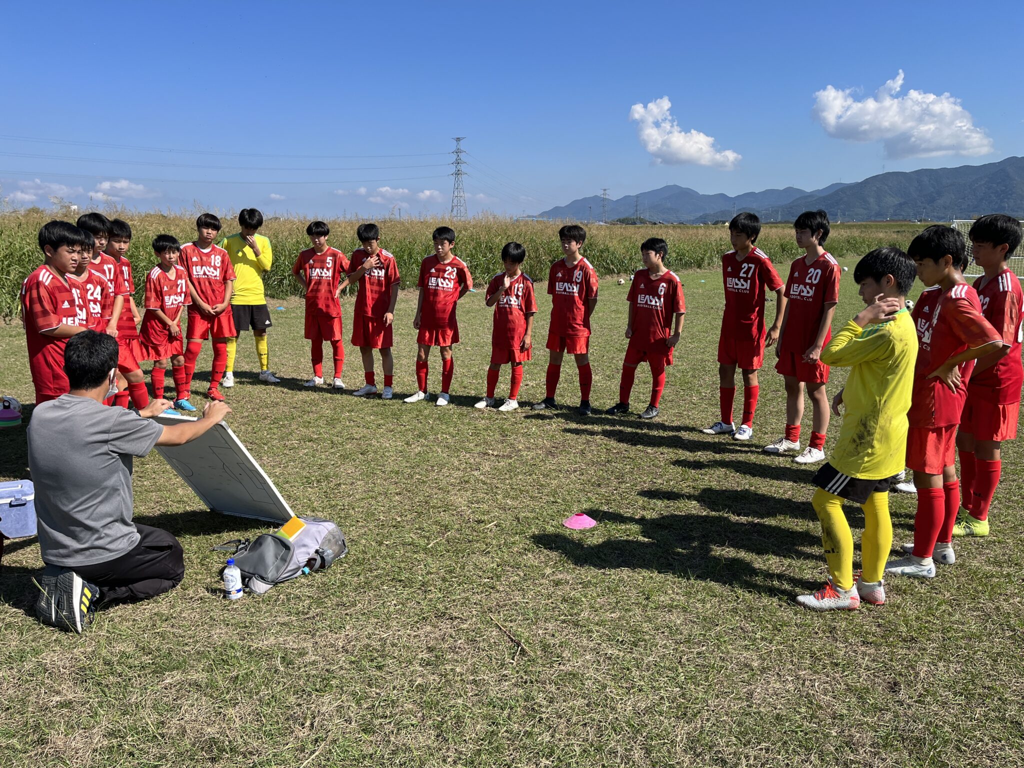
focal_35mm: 26
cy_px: 384
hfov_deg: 67.3
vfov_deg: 53.1
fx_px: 769
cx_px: 512
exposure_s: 1/3135
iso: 50
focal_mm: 5.1
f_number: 1.6
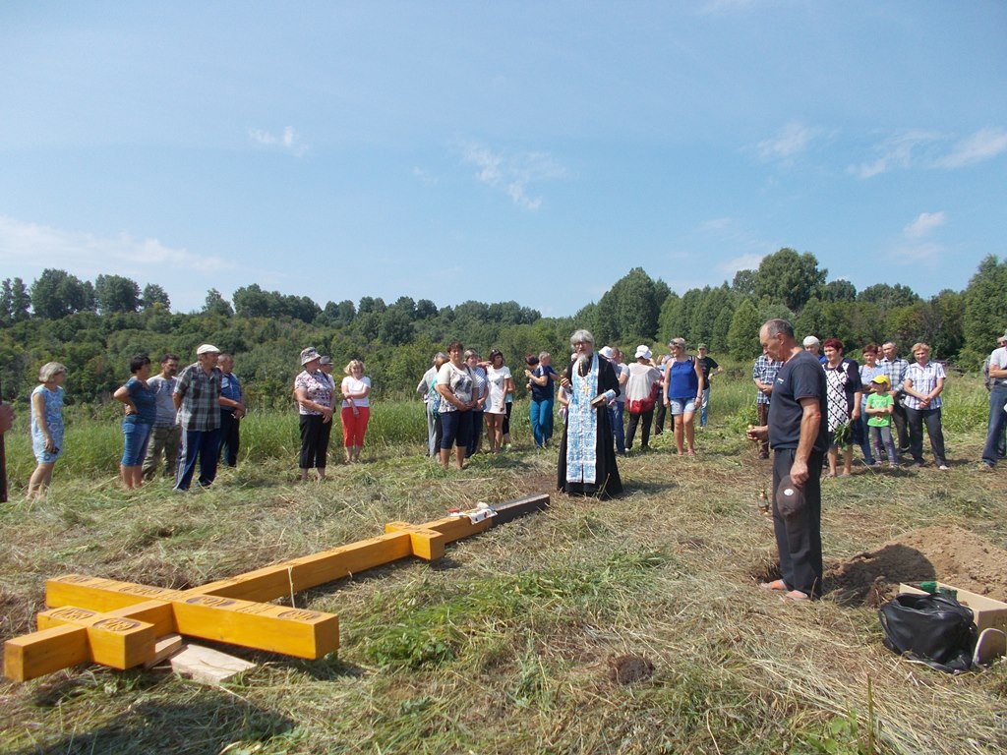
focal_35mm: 26
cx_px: 504
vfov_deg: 53.1
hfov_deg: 67.3
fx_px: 756
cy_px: 378
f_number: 8
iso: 80
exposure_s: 1/160
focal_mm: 4.6
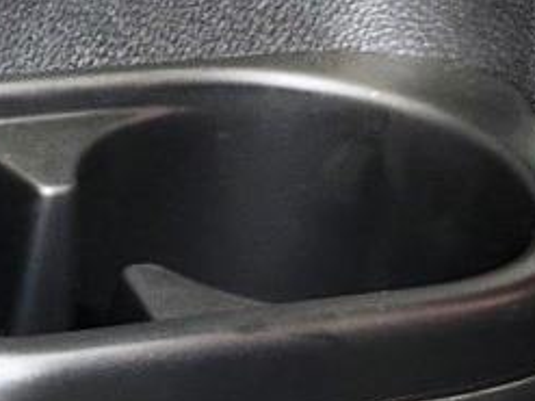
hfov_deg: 9.5
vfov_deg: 7.4
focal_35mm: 199
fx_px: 3074
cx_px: -370
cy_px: 100
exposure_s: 1/30
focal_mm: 6.86
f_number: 1.78
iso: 640
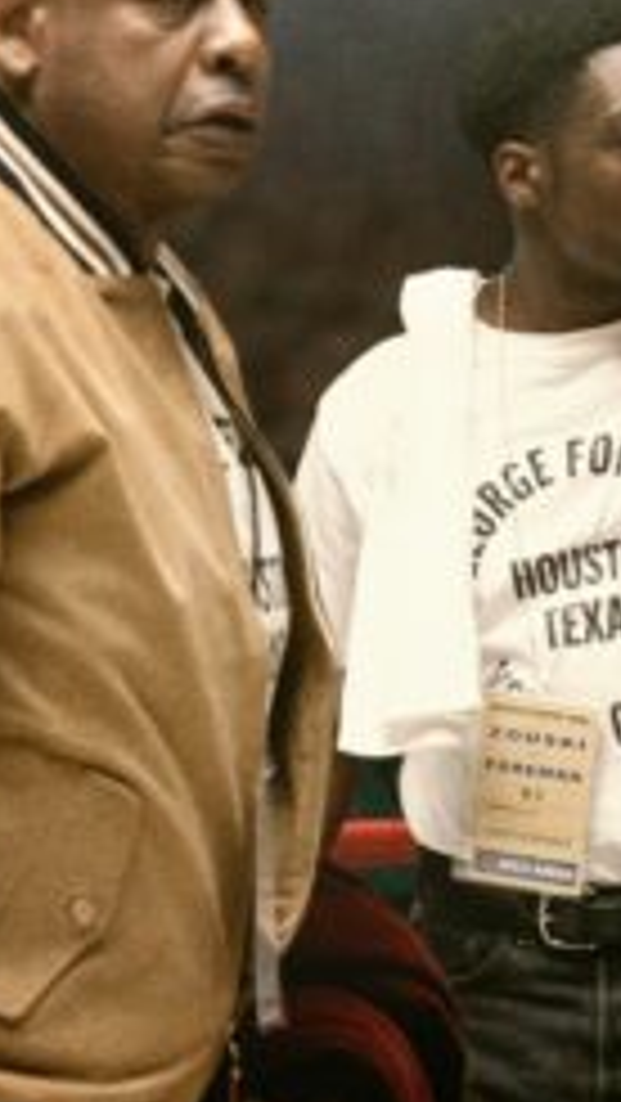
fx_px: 5469
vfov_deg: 11.5
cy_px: 621
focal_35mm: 187
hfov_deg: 6.4
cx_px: 878
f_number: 4
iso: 4000
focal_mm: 57
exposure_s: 1/500
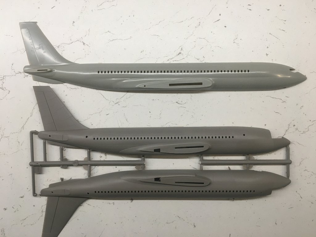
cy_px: 118
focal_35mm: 29
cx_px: 158
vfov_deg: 48.2
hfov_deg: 61.7
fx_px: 265
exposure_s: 1/33
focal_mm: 4.15
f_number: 2.2
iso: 50
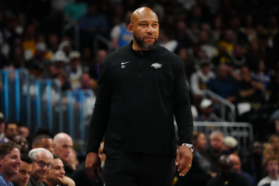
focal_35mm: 376
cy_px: 93
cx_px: 140
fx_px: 2914
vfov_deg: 3.7
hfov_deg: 5.5
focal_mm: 376
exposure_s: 1/1250
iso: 12800
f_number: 6.3
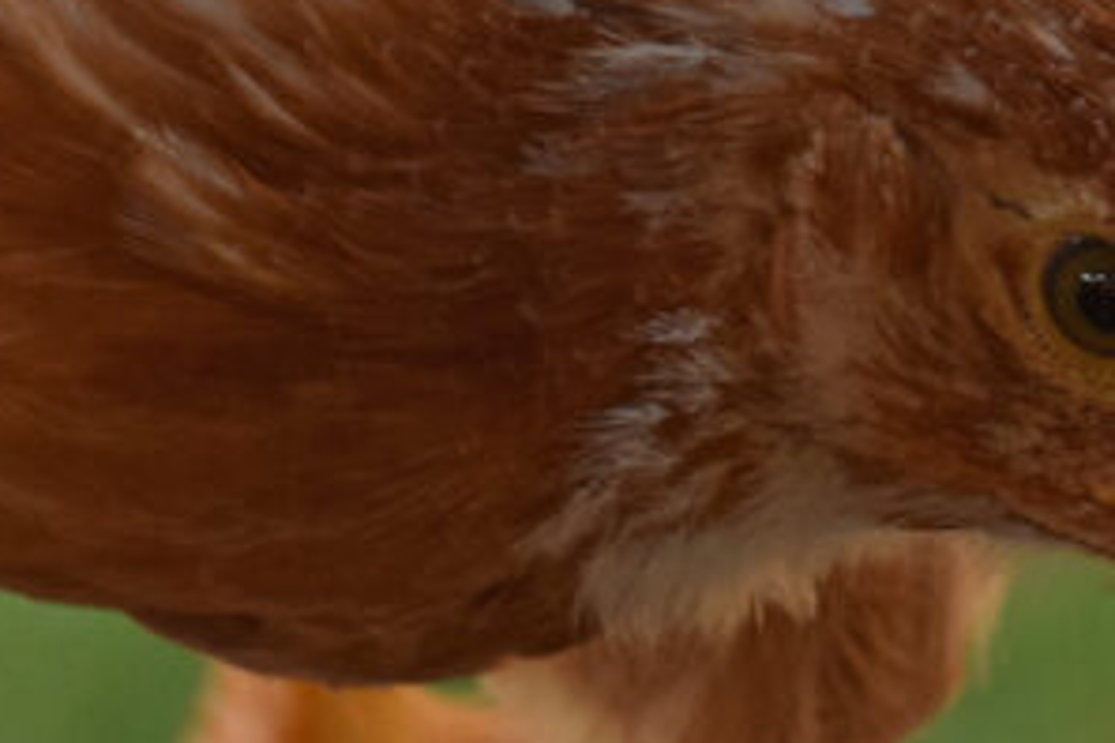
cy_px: 124
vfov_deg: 2.5
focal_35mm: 543
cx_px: 1085
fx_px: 16817
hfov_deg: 3.8
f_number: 8
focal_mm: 70
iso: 640
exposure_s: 1/80
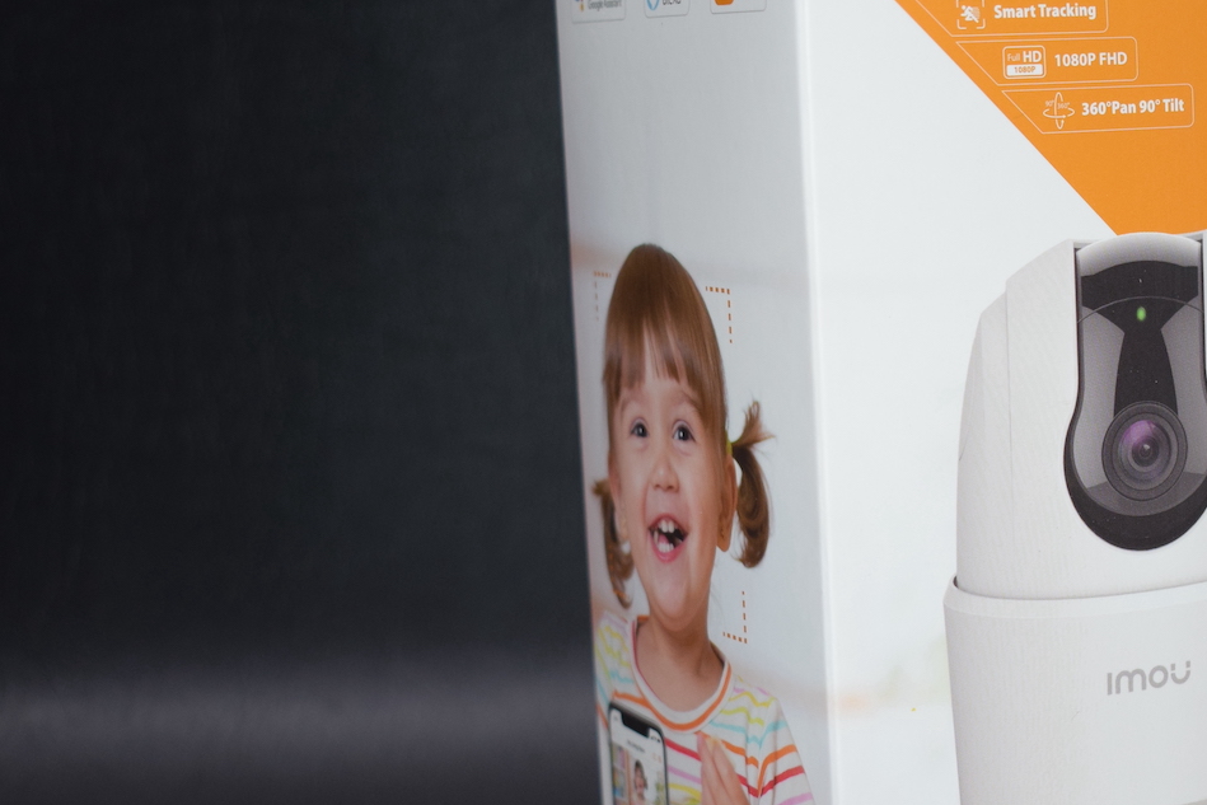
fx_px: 2951
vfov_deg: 15.5
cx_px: 1035
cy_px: 603
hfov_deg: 22.7
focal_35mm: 88
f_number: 4.2
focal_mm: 29
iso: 450
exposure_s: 1/60
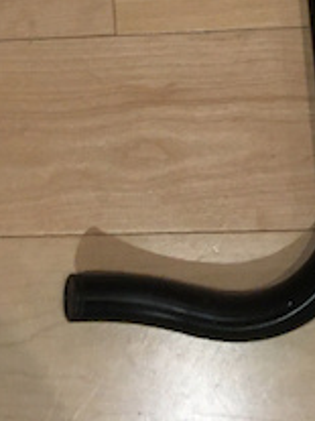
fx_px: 1360
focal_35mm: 112
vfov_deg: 14.9
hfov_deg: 13.2
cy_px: -376
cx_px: 163
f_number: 2.2
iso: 125
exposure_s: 1/30
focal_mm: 4.15
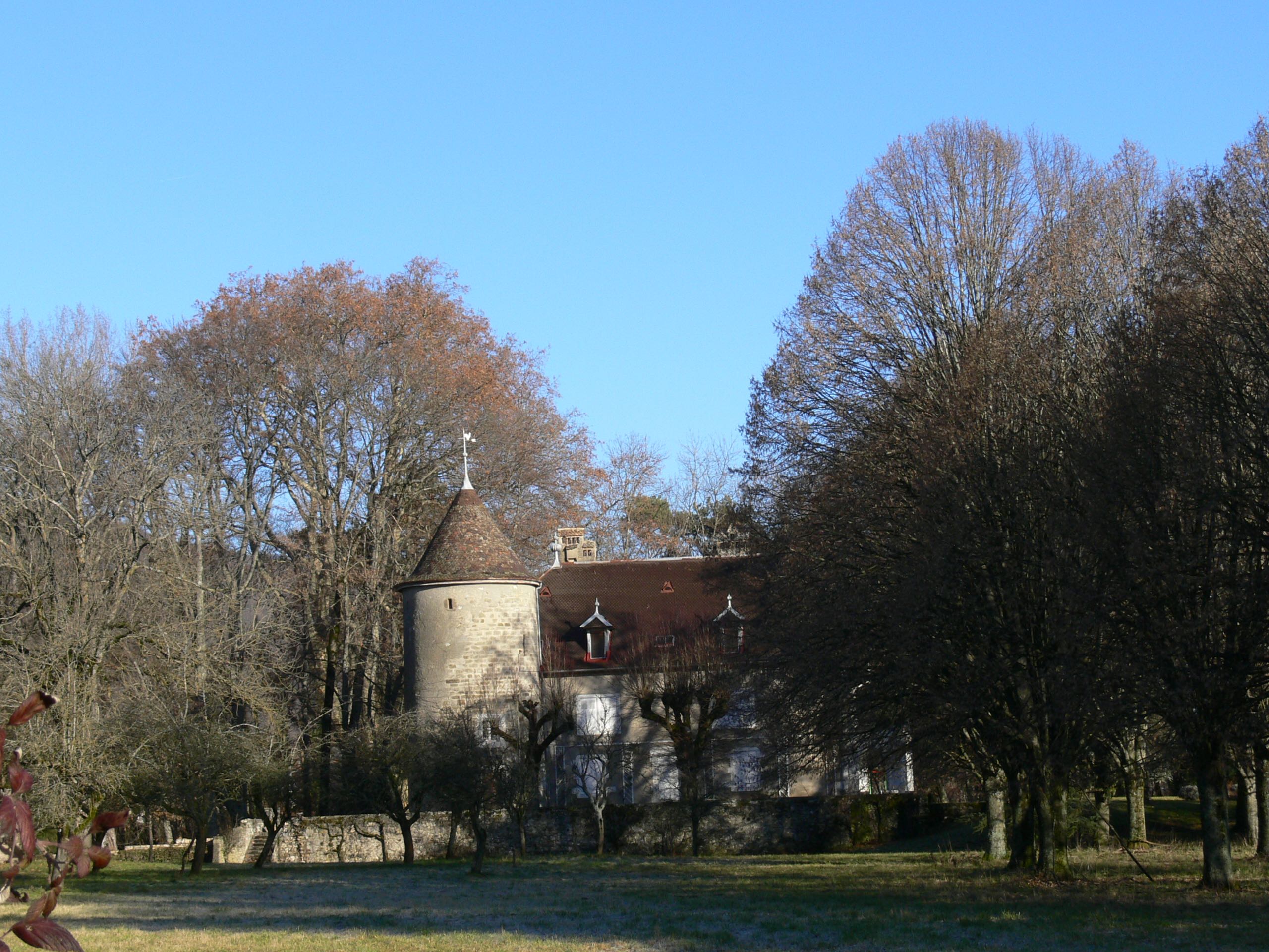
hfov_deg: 23.0
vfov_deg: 17.4
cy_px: 476
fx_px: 3116
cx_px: 634
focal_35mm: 85
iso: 80
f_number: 5.6
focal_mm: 14.3
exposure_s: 1/200
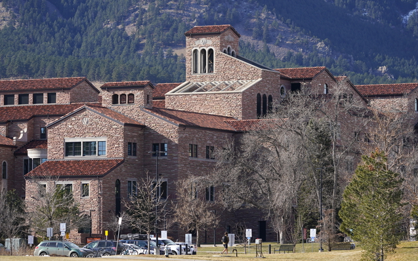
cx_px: 209
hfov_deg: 9.7
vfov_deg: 6.1
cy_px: 138
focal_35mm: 216
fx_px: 2460
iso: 200
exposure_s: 1/500
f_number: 5.6
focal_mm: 211
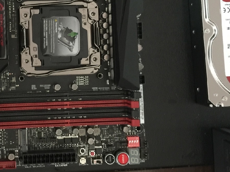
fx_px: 365
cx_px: 32
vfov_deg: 26.0
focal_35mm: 55
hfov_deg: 33.5
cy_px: 30
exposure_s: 1/4
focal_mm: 4.15
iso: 125
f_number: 2.2
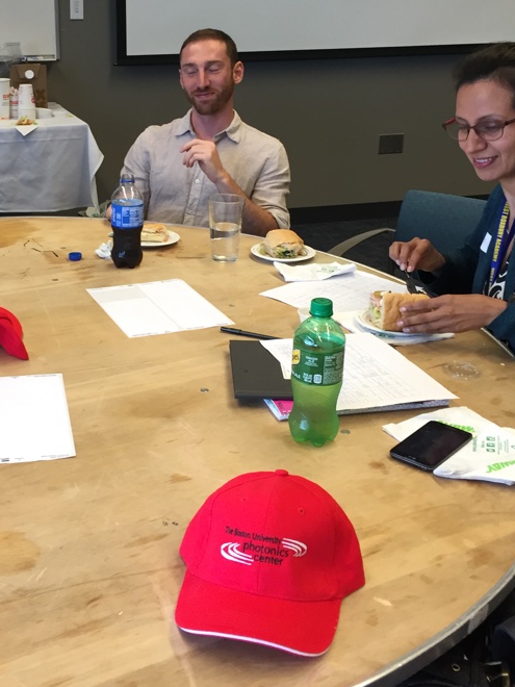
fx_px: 893
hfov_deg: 31.8
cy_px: 259
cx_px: 154
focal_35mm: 45
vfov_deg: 41.8
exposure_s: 1/30
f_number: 2.2
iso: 32
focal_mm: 4.15
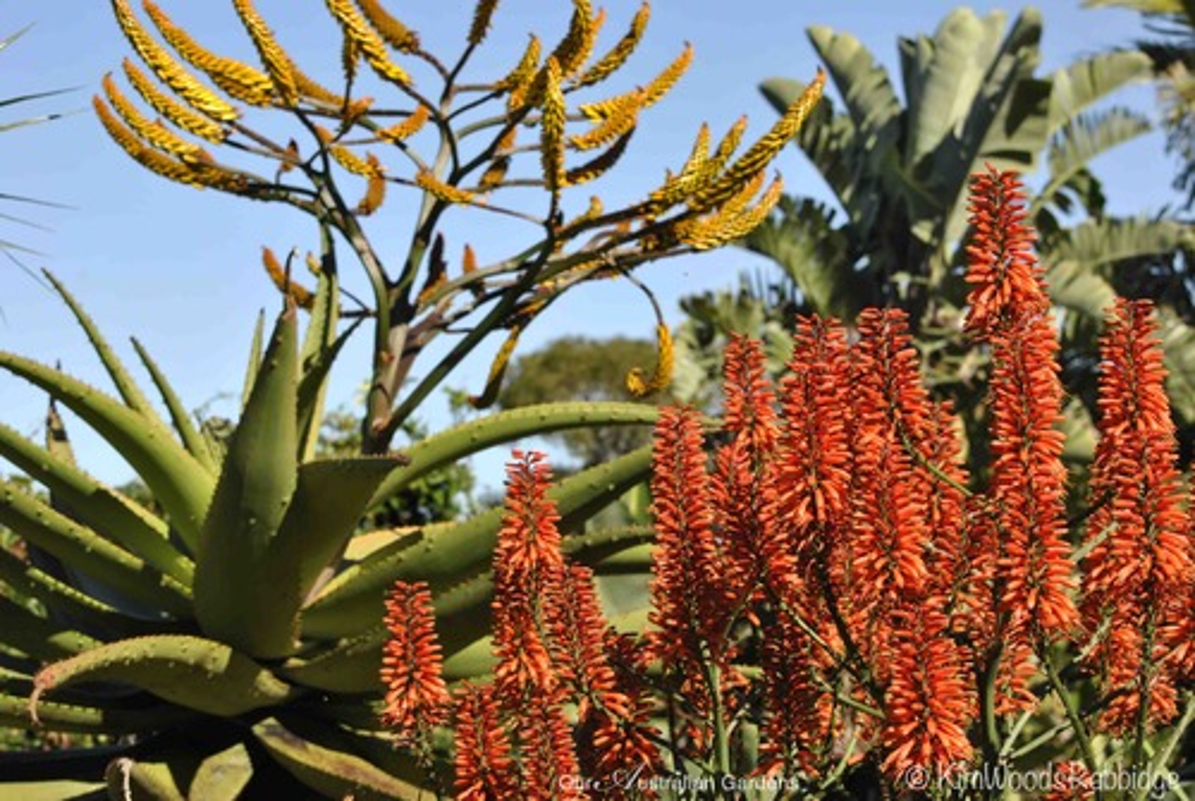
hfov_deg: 24.6
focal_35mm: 82
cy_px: 400
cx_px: 598
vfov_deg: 16.6
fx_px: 2743
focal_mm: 55
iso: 100
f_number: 7.1
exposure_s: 1/200
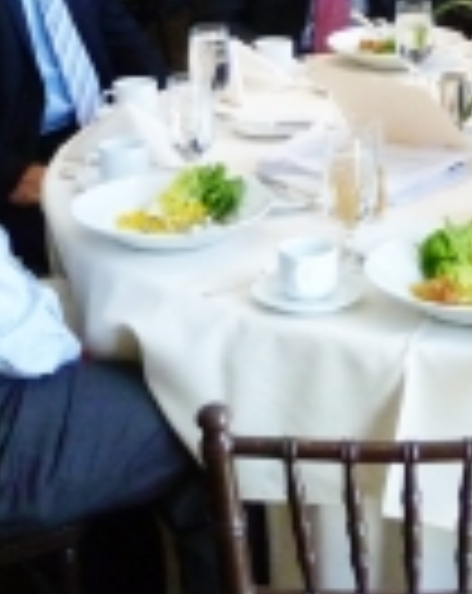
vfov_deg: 19.9
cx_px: 396
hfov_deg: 17.0
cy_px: -160
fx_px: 1560
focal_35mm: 89
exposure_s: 1/30
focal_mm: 4.3
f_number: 3.3
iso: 400
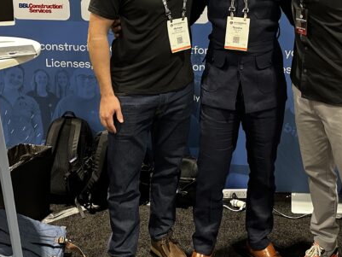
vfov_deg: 29.9
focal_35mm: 46
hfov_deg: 40.2
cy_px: 14
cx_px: 251
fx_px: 455
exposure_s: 1/60
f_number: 1.78
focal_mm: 6.86
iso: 400
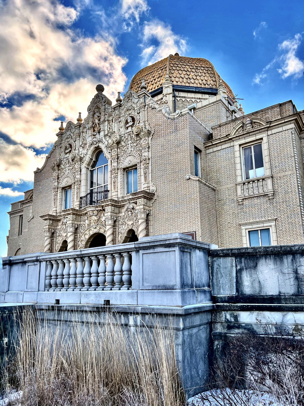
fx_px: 304
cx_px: 152
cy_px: 203
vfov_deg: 67.3
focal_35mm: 26
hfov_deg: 53.1
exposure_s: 1/1449
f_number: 1.5
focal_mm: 5.7
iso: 50
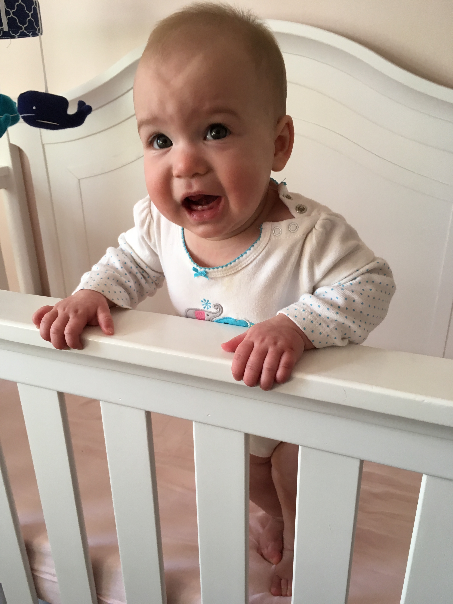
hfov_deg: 48.2
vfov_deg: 61.7
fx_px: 506
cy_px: 302
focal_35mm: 29
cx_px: 226
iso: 32
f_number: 2.2
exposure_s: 1/30
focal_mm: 4.15
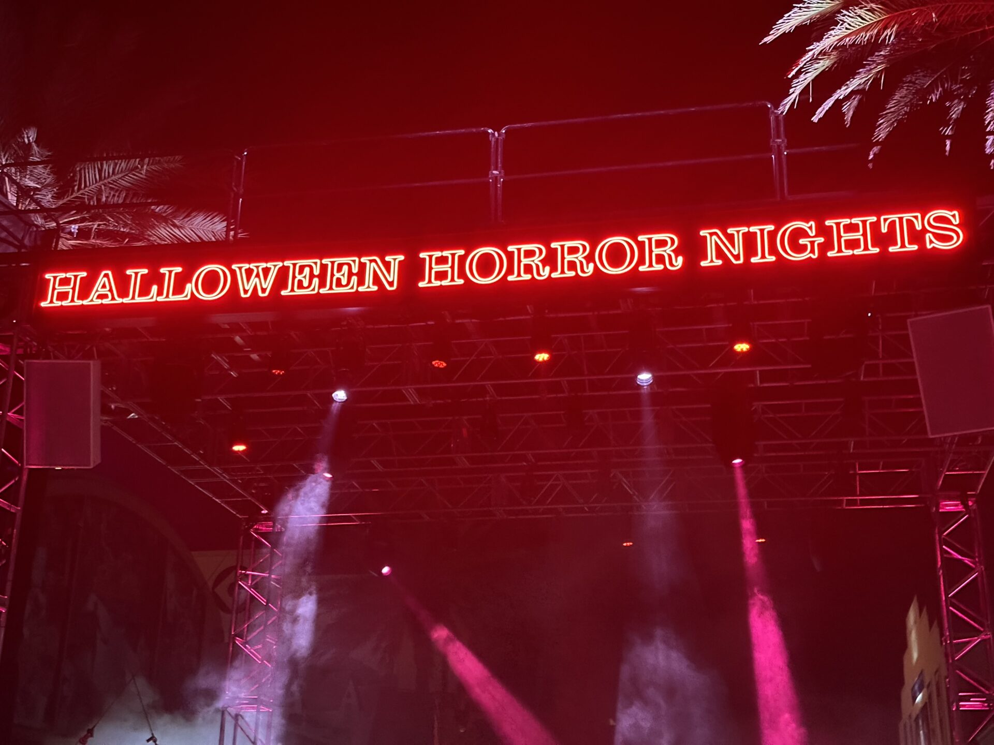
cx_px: 497
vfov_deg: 30.3
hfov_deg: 39.7
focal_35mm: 48
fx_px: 1378
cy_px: 372
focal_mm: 6.86
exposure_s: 1/24
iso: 640
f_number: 1.78
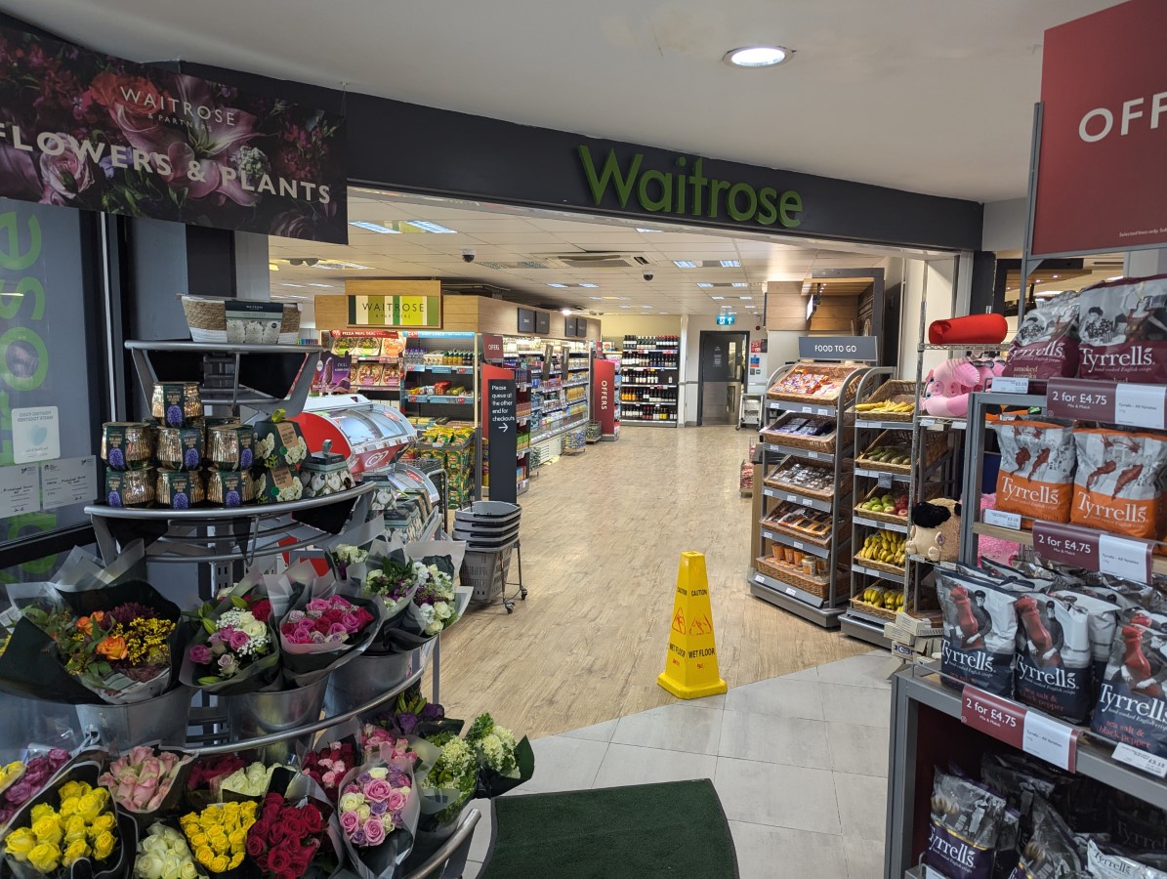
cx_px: 584
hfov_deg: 71.5
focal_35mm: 24
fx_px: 810
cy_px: 440
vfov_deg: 56.9
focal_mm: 6.81
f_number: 1.85
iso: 90
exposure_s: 1/33.3
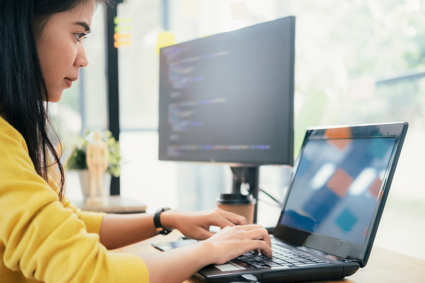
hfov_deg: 37.5
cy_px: 142
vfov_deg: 25.5
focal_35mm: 53
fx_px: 626
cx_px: 212
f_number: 2
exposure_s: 1/80
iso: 320
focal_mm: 35
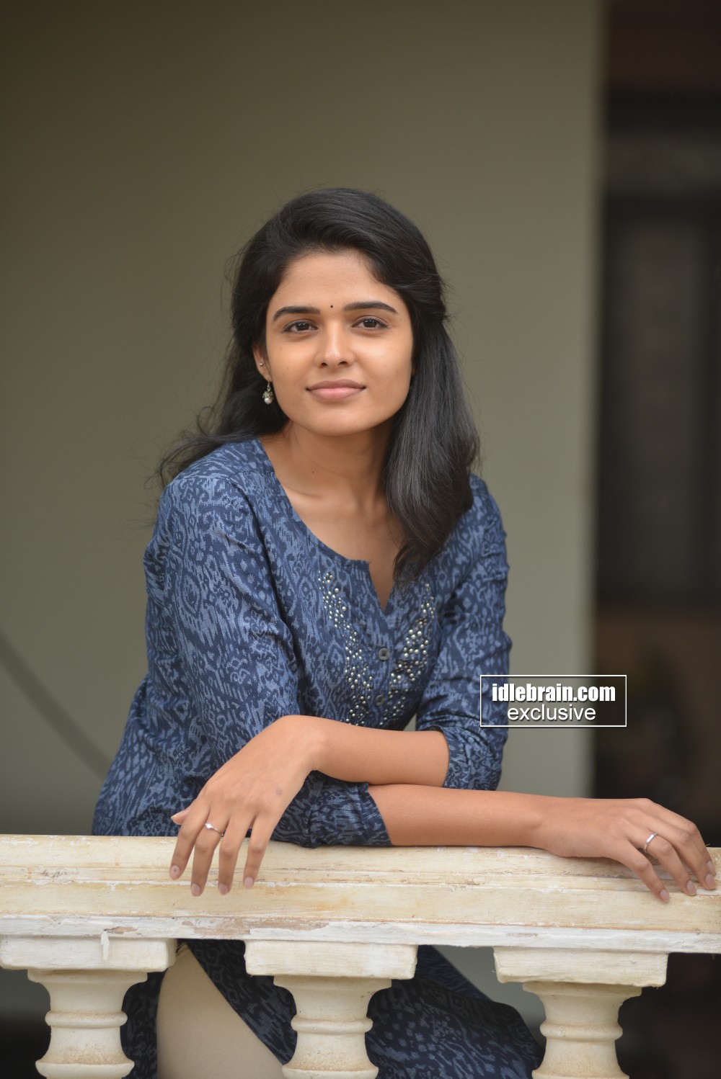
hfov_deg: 10.2
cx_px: 360
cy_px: 540
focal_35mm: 135
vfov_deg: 15.2
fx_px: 4052
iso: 200
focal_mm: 135
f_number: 2.8
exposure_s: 1/320
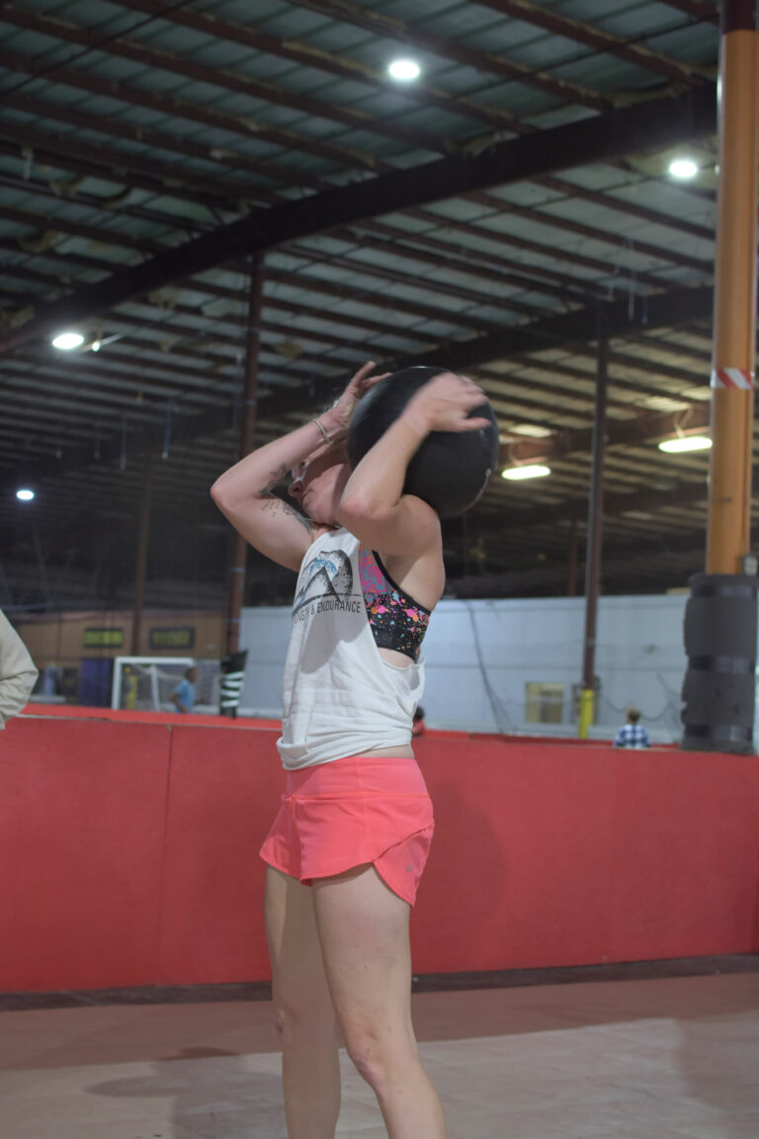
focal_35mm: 52
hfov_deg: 25.8
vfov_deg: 37.9
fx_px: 1660
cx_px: 380
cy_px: 570
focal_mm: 35
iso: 800
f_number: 2.8
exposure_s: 1/60
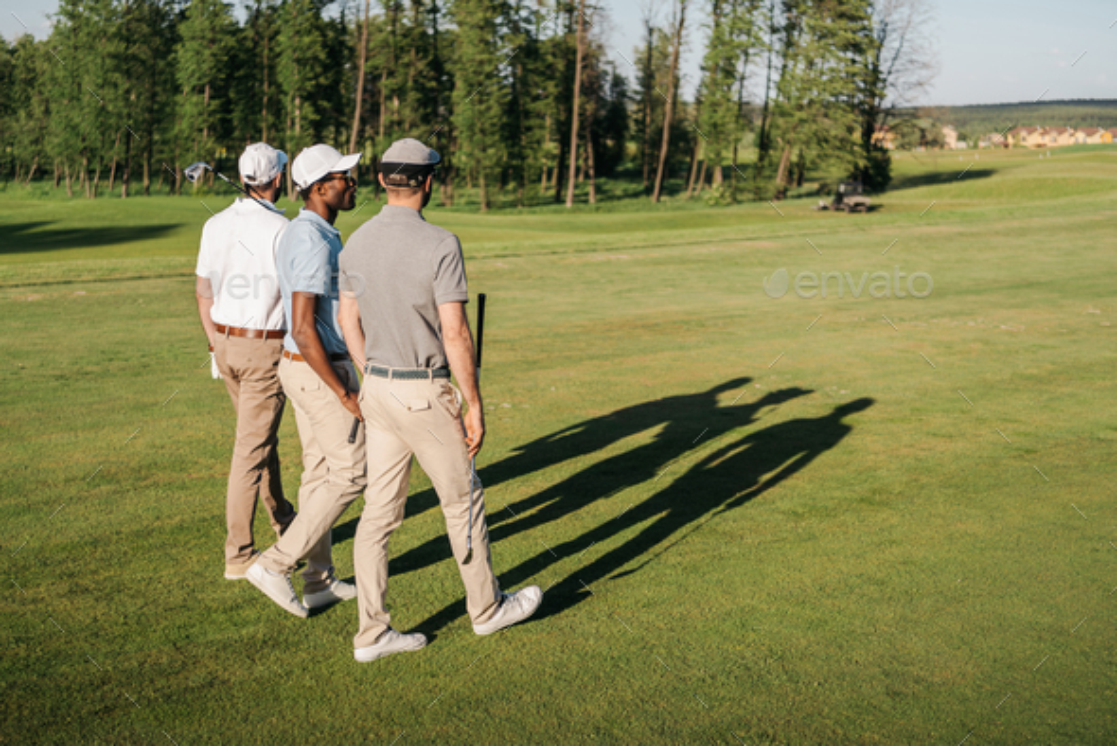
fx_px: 1552
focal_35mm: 50
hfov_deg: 39.6
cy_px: 373
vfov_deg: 27.0
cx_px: 558
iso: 100
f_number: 2.8
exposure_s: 1/1250
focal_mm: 50
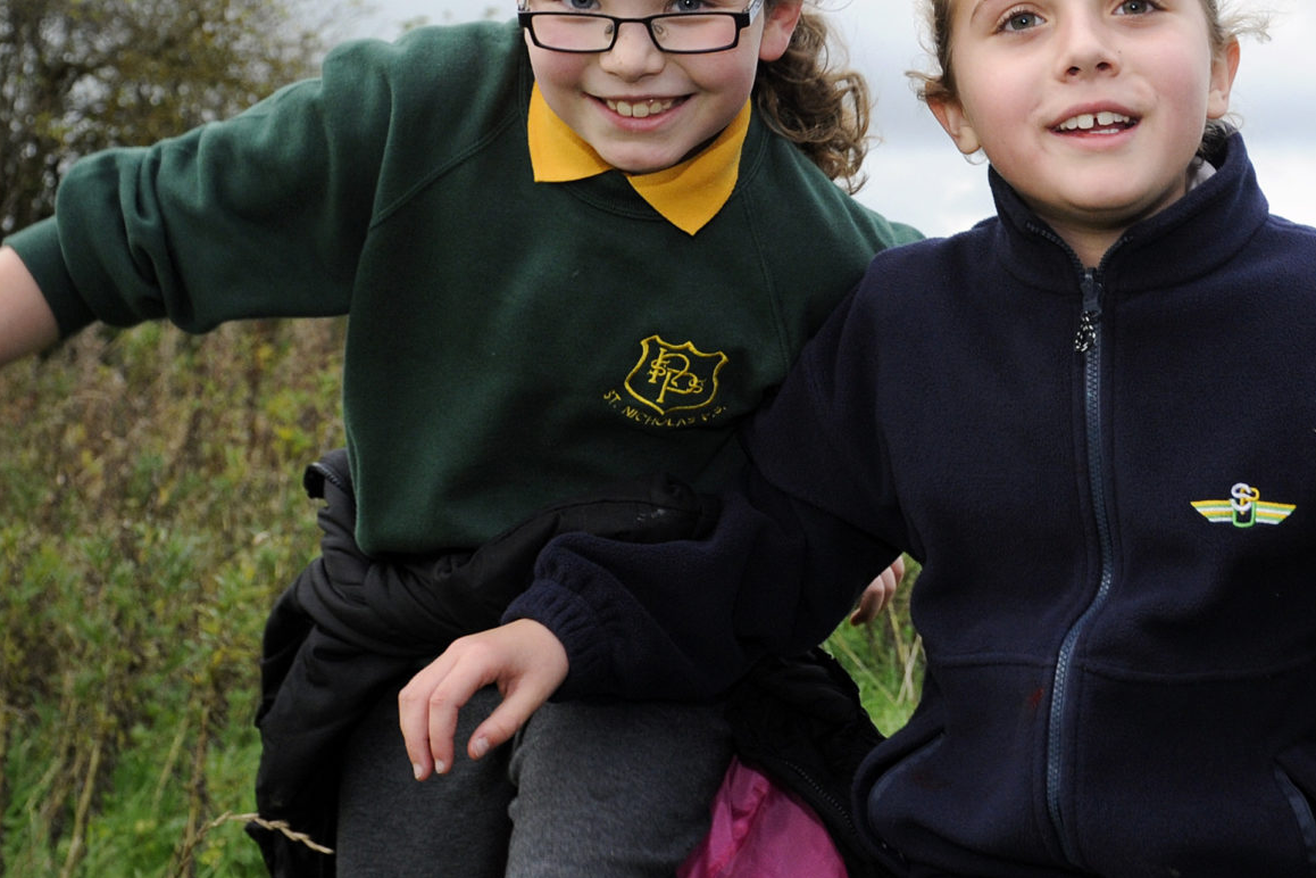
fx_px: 1937
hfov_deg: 35.9
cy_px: 313
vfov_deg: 25.4
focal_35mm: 53
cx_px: 1106
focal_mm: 24
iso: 1250
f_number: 5
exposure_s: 1/500
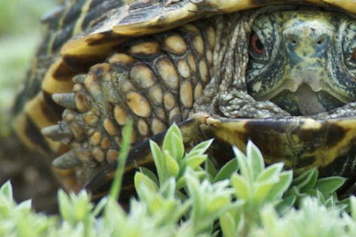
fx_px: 11882
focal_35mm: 1201
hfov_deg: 1.7
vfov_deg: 1.1
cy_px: 50
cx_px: 334
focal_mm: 310
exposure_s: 1/320
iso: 400
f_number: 6.3
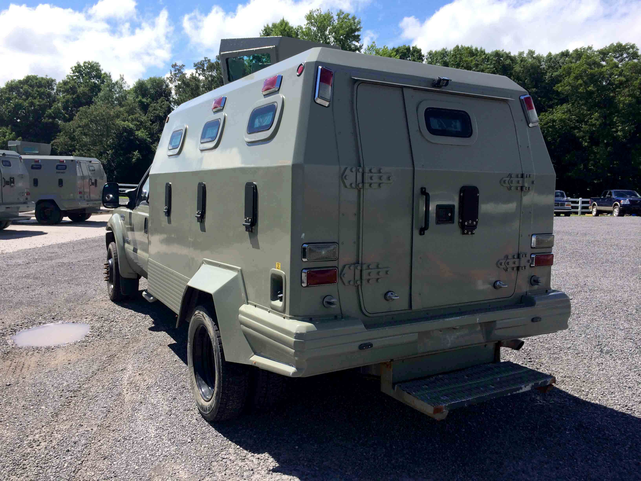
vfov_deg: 46.8
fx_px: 556
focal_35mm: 30
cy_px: 240
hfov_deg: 60.0
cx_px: 320
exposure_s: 1/1642
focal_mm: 4.12
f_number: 2.2
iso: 32
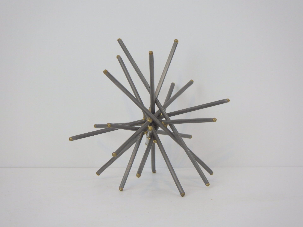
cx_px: 152
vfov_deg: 12.9
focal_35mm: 115
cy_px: 114
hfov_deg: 17.1
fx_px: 1007
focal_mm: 20.6
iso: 125
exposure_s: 1/60
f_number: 5.2
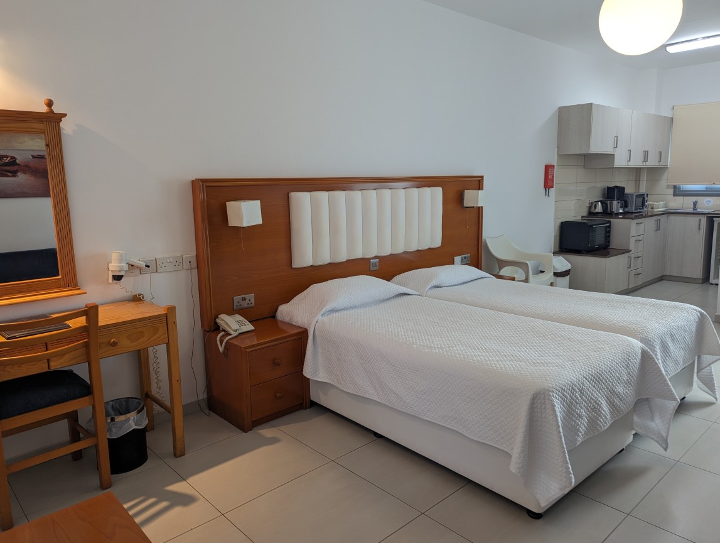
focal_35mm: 25
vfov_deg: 55.0
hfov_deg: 69.3
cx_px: 371
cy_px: 262
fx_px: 521
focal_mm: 6.81
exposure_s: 1/25
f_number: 1.85
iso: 69
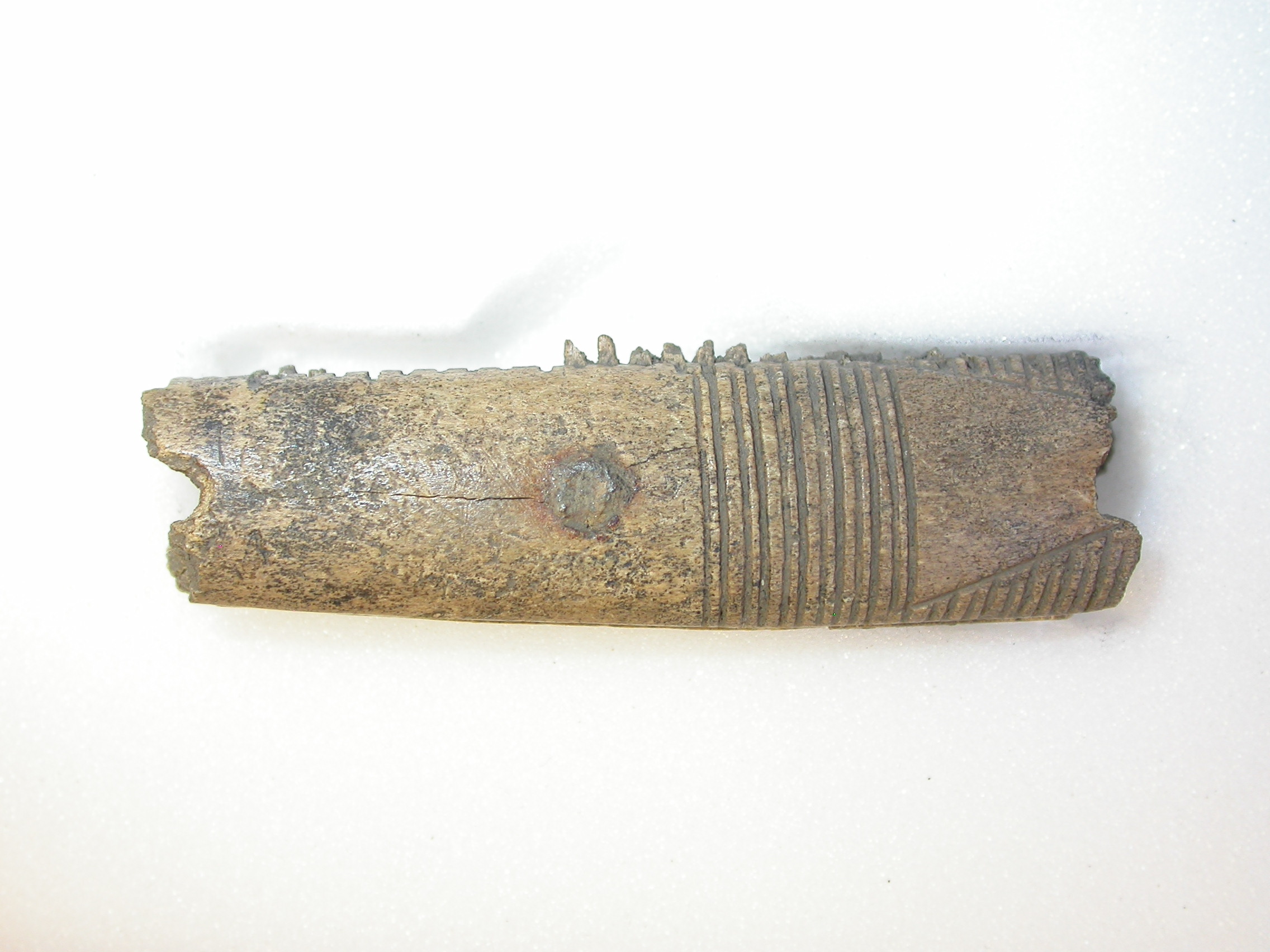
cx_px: 635
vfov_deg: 30.9
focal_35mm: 47
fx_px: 1724
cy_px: 476
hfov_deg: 40.4
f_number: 2.8
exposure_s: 1/11.4
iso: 100
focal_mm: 9.8
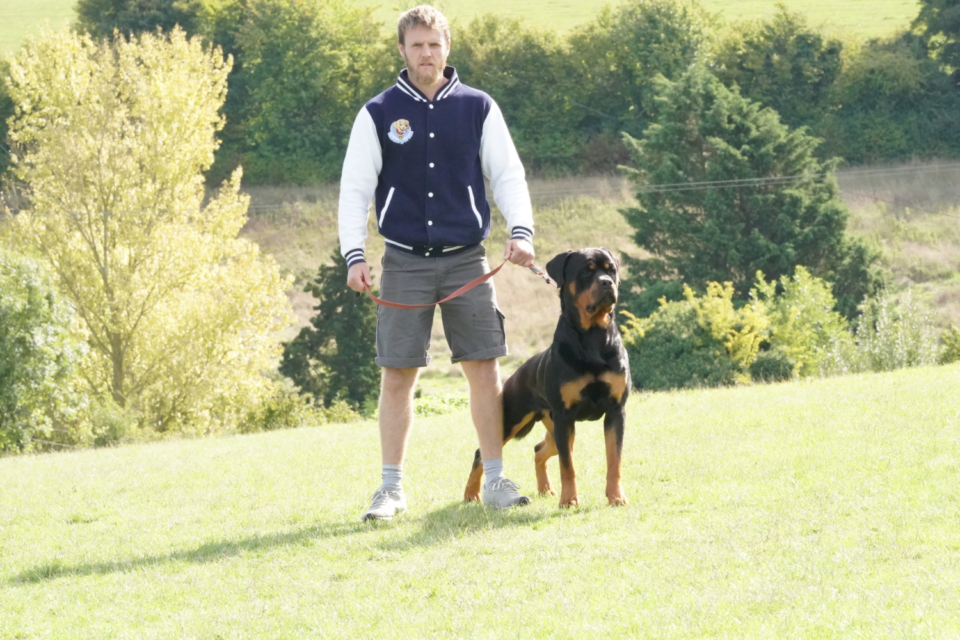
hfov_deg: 10.7
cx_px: 480
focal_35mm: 192
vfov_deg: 7.2
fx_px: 5120
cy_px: 320
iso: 12800
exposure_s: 1/800
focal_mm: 192
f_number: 20
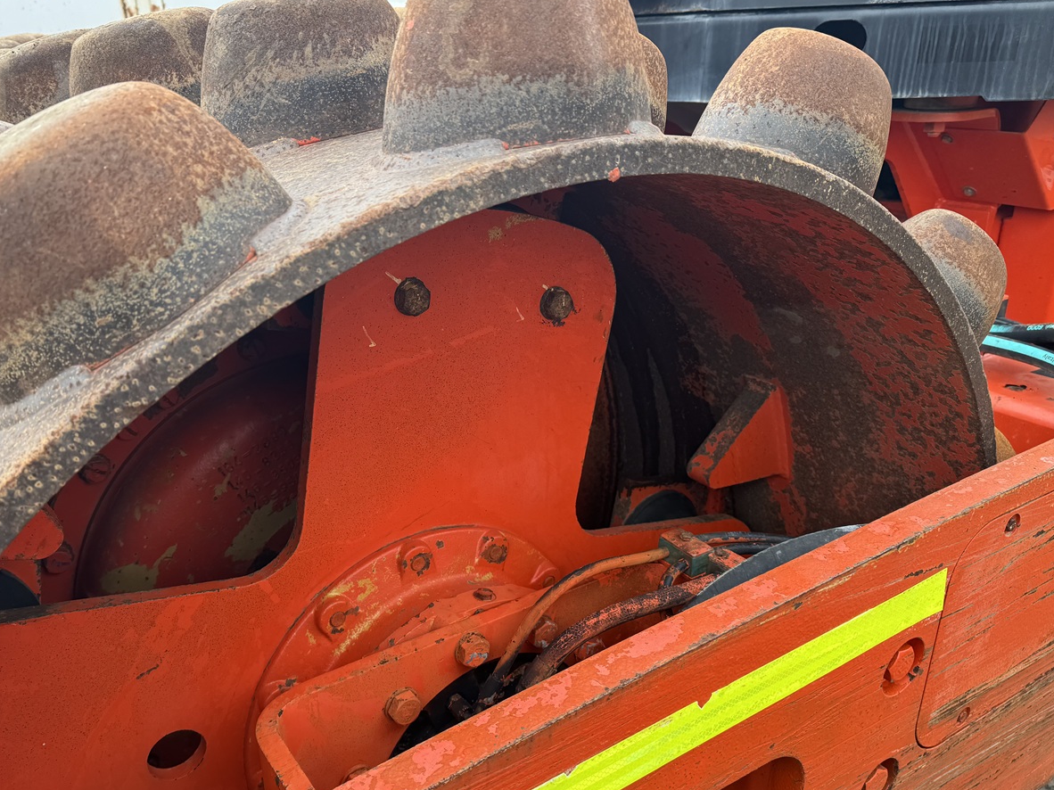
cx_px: 451
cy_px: 451
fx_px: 883
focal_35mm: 29
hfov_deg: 61.4
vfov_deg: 48.1
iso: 80
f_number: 1.78
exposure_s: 1/470
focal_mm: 6.76
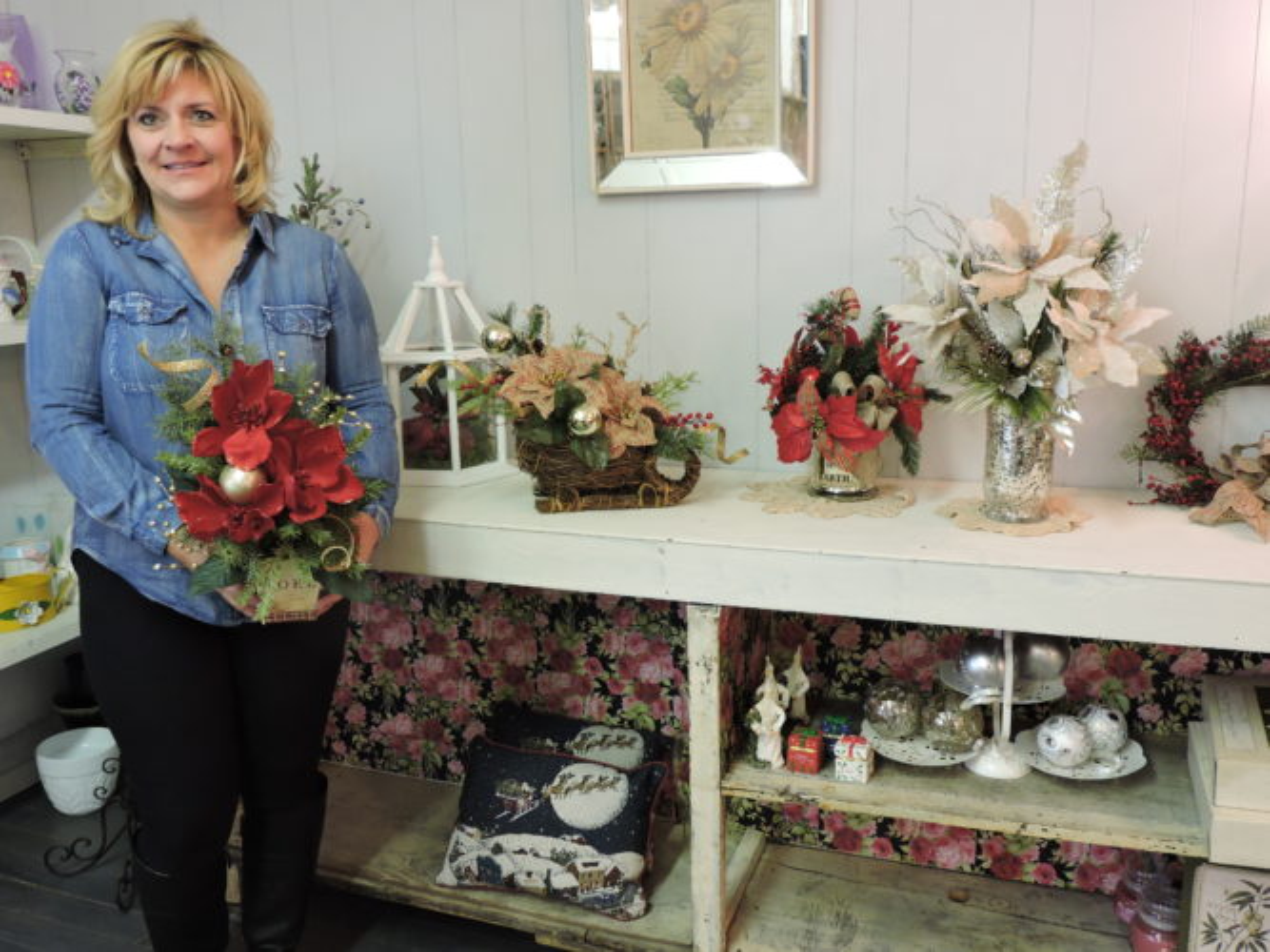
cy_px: 476
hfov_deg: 60.0
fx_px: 1100
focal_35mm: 30
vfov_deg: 46.8
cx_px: 635
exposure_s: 1/25
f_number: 3.1
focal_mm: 5.4
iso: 400
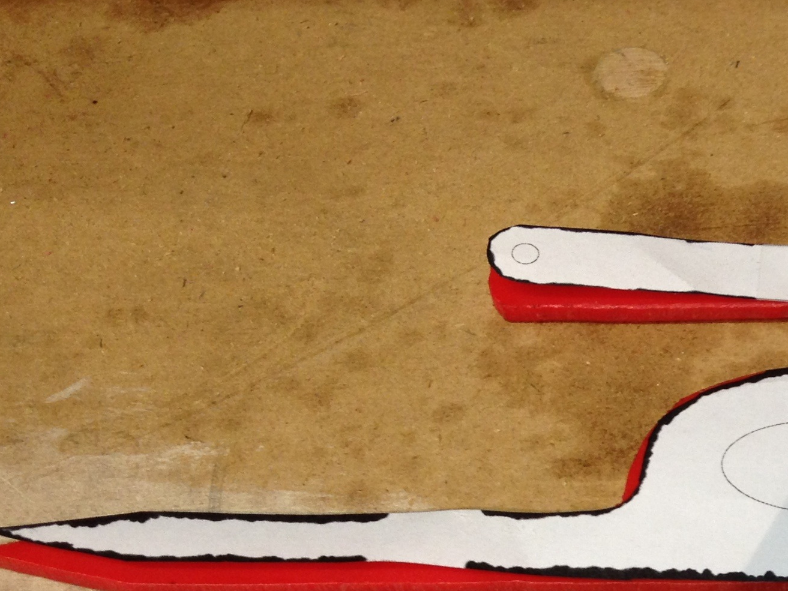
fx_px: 1981
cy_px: 712
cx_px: 918
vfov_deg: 16.3
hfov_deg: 21.1
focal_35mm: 87
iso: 80
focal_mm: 4.28
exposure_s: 1/20
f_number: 2.4
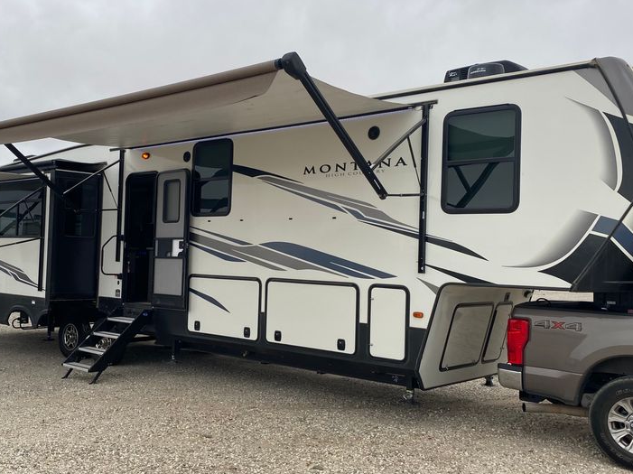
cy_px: 229
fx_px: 695
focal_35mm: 38
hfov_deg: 48.5
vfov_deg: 37.7
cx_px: 233
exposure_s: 1/1330
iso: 32
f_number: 1.8
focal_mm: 4.25
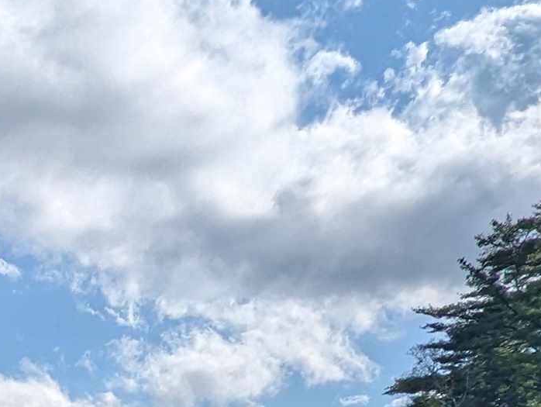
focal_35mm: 57
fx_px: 892
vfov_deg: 18.1
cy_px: 798
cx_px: -348
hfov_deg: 23.6
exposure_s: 1/3788
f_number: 2.2
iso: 49
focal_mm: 1.95
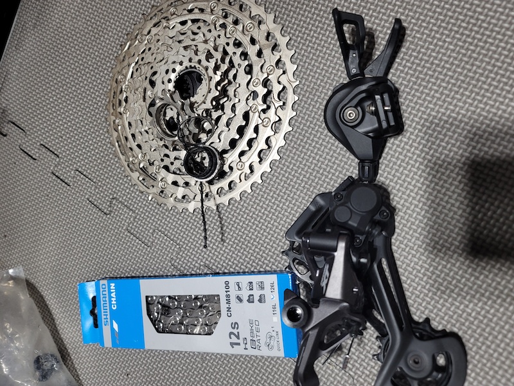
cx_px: 257
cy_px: 193
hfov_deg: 69.4
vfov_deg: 54.9
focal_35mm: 25
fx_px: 371
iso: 200
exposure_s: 1/60
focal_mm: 7
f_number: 1.8
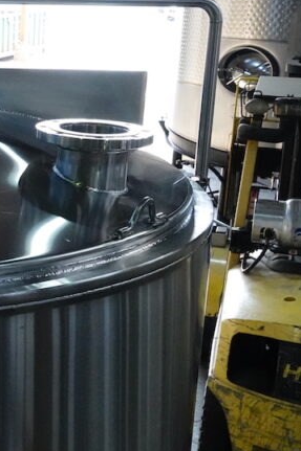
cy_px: 174
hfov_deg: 16.0
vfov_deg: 26.6
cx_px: -188
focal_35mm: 76
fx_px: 954
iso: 2500
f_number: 4.5
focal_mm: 11.77
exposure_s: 1/100
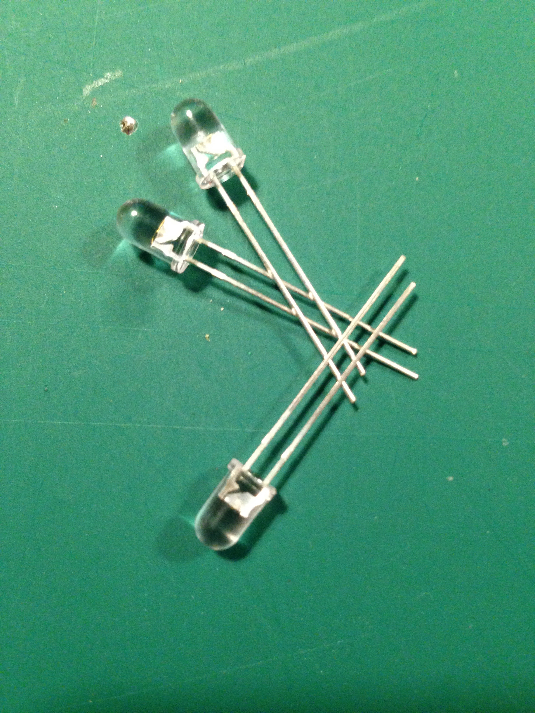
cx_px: 268
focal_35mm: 33
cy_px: 356
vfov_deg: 55.4
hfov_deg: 42.9
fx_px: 680
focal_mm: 4.12
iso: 320
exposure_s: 1/20
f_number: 2.4
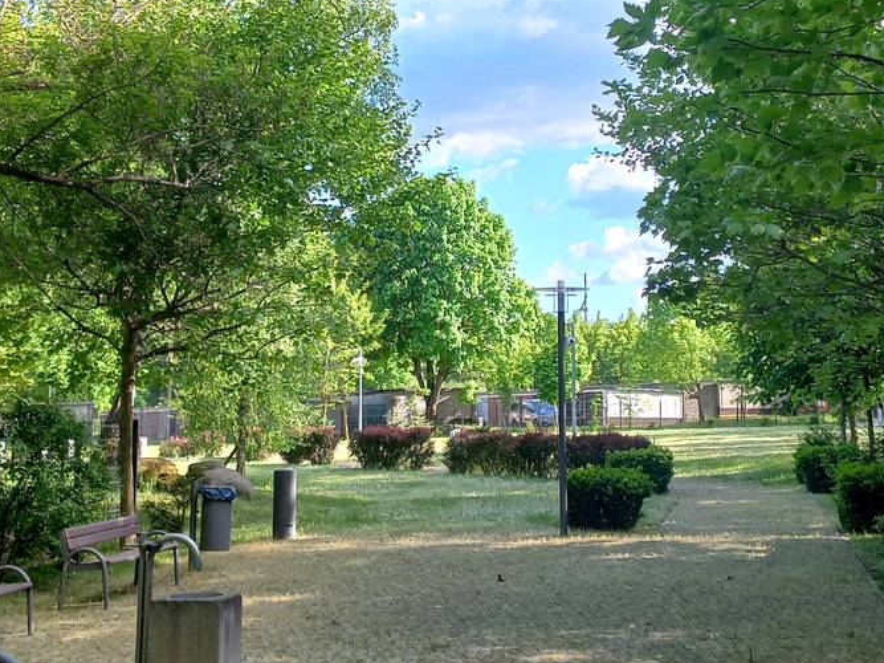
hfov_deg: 32.2
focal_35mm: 60
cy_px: 171
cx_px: 441
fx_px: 1532
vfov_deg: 24.2
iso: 25
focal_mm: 4.6
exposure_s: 1/100
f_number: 1.8
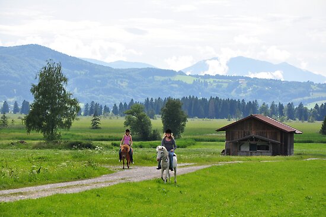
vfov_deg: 8.7
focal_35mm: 158
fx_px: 1424
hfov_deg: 13.1
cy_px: 108
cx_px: 163
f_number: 10
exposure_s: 1/320
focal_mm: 105
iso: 200
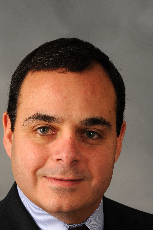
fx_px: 1085
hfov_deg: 8.1
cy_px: 180
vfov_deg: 12.1
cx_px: 67
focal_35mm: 170
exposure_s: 1/60
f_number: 16
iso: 200
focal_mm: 105
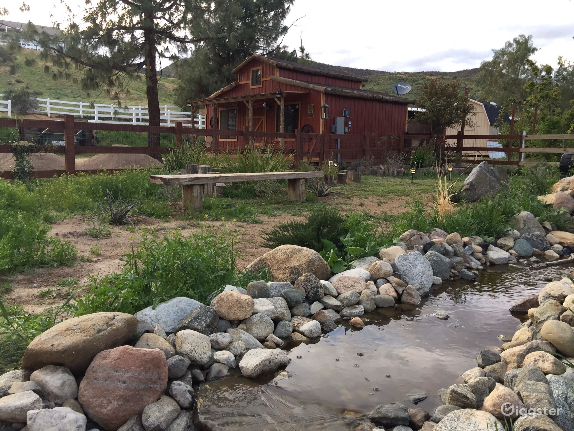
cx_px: 287
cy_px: 216
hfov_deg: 61.7
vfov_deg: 48.2
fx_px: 481
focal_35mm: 29
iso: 40
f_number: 2.2
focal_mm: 4.15
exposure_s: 1/120
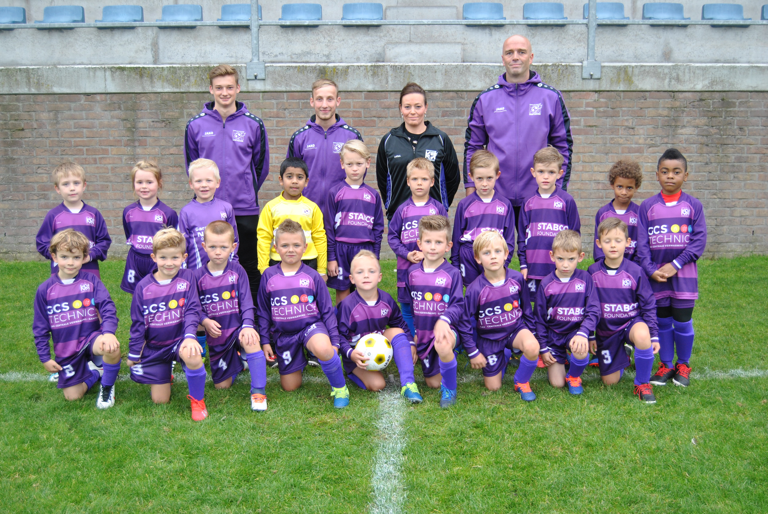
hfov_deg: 43.6
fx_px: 961
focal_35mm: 45
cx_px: 384
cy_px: 257
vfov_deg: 29.9
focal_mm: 30
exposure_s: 1/40
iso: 200
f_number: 4.2
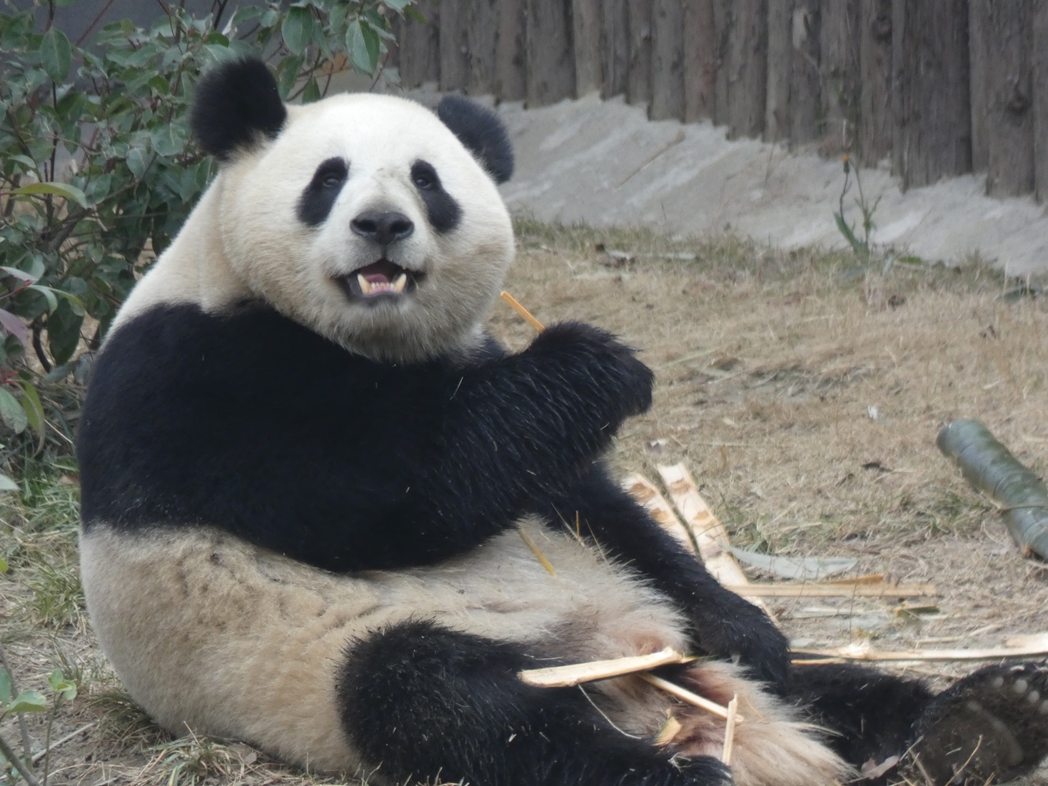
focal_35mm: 1196
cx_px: 524
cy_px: 393
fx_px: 36209
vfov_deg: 1.2
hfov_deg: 1.7
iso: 320
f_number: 5.9
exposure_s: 1/125
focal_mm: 214.2
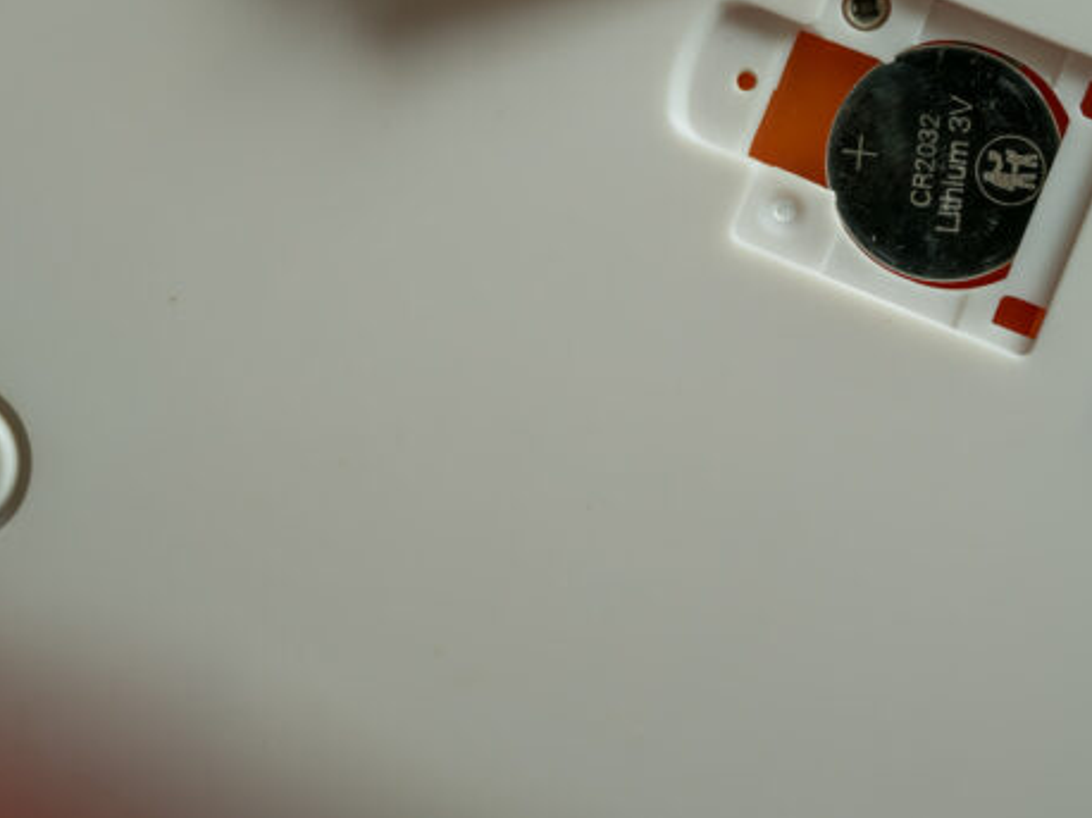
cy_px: 66
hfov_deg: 19.8
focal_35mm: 99
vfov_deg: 14.8
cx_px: 720
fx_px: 3121
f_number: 4
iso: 220
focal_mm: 46
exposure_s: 1/60
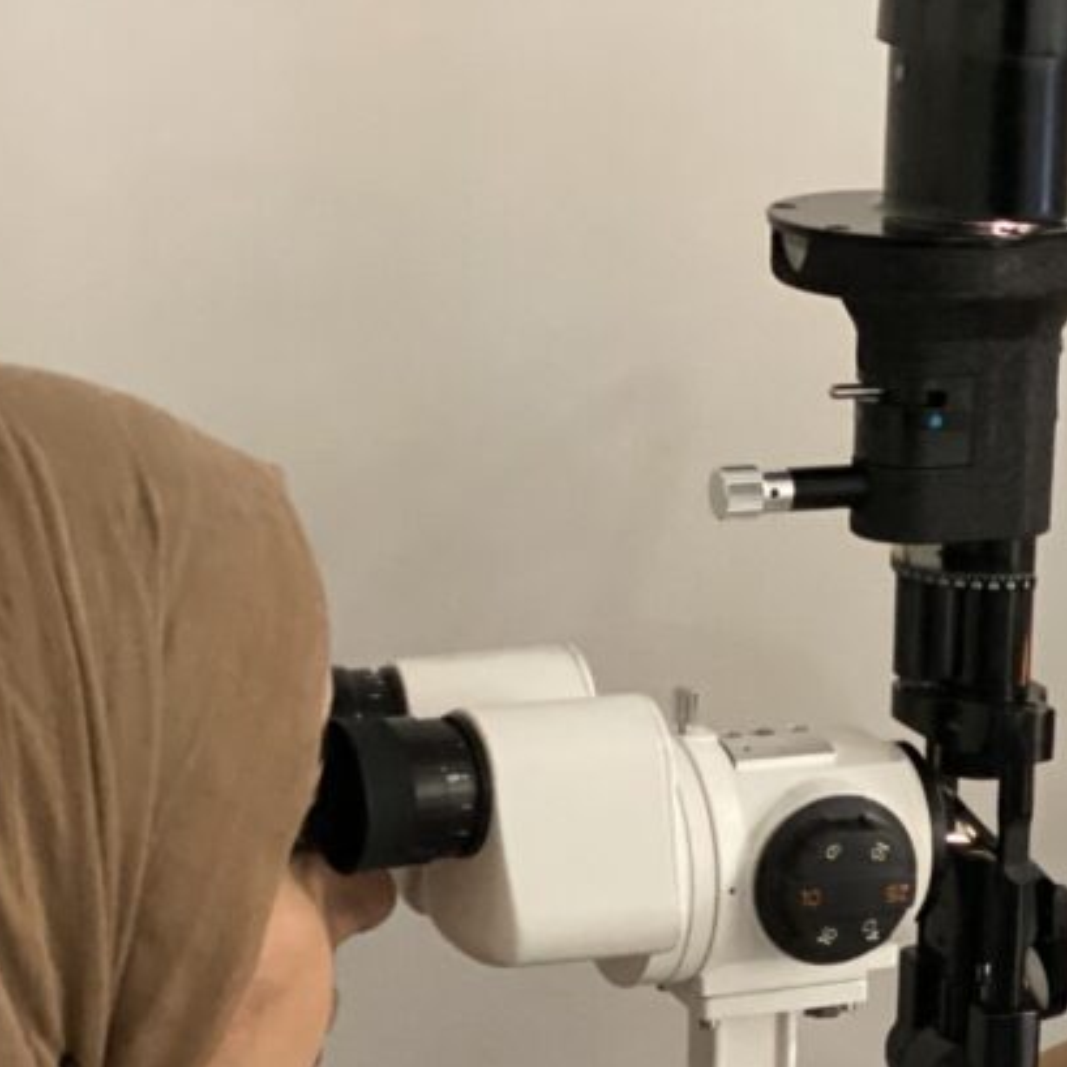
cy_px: 989
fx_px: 4010
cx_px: 837
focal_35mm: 115
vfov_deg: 15.0
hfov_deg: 15.1
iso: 640
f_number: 2
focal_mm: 6
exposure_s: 1/14
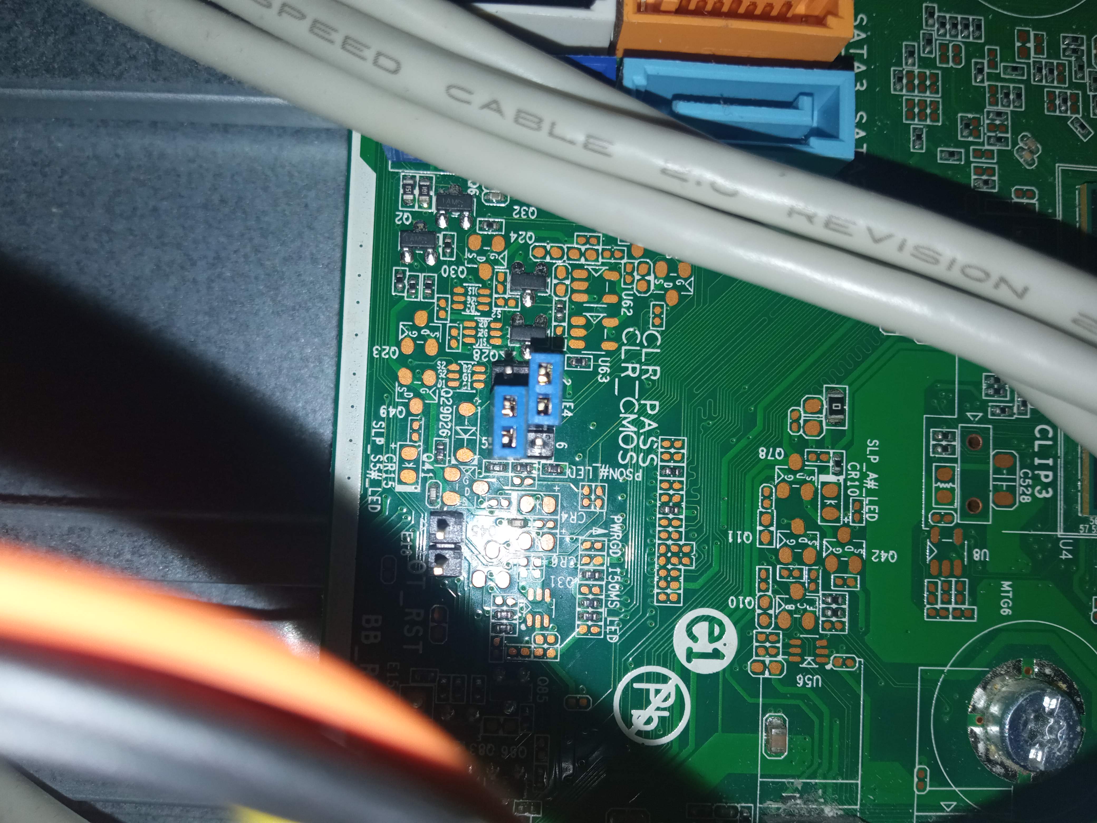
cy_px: 412
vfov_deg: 51.4
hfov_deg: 65.3
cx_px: 548
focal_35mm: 27
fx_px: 856
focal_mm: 3.79
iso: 123
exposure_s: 1/50
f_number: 2.2
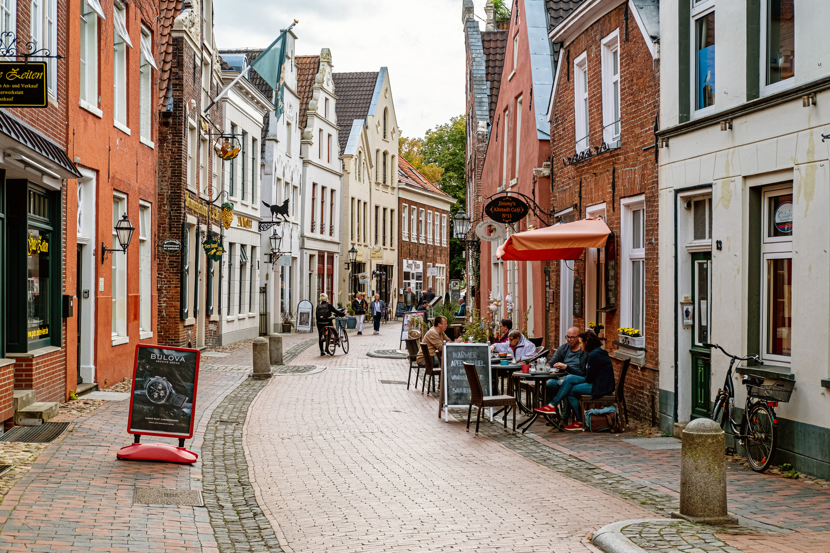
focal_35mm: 53
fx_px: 1222
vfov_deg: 25.5
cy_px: 276
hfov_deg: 37.5
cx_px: 415
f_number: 7.1
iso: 320
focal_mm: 35
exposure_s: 1/110
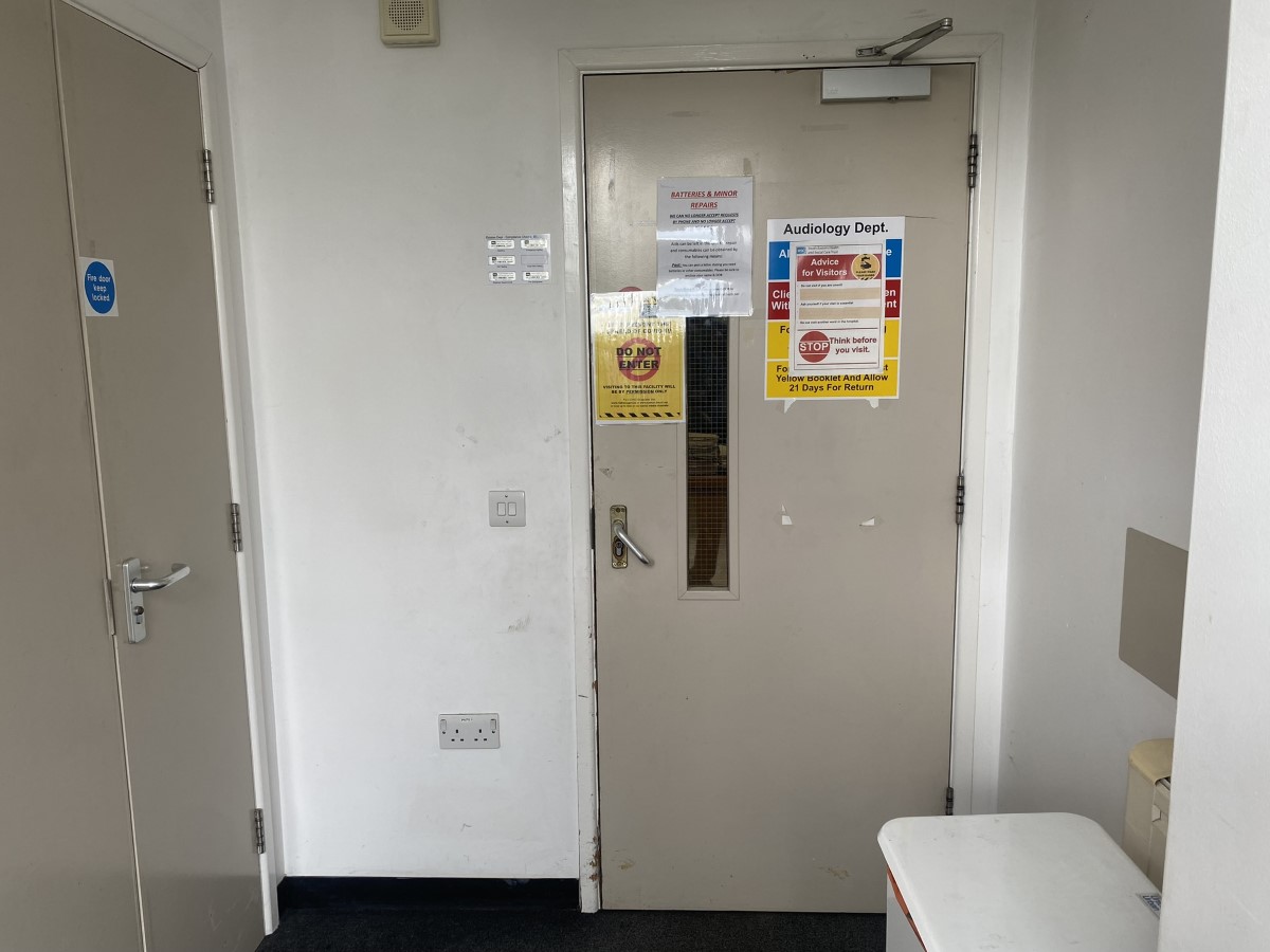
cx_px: 635
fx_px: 954
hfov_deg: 67.3
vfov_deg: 53.1
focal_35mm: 26
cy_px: 476
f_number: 1.8
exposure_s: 1/121
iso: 40
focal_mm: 4.25
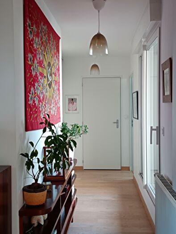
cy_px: 117
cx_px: 88
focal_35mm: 48
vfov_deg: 39.6
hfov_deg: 30.3
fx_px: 325
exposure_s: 1/25
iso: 1008
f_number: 1.75
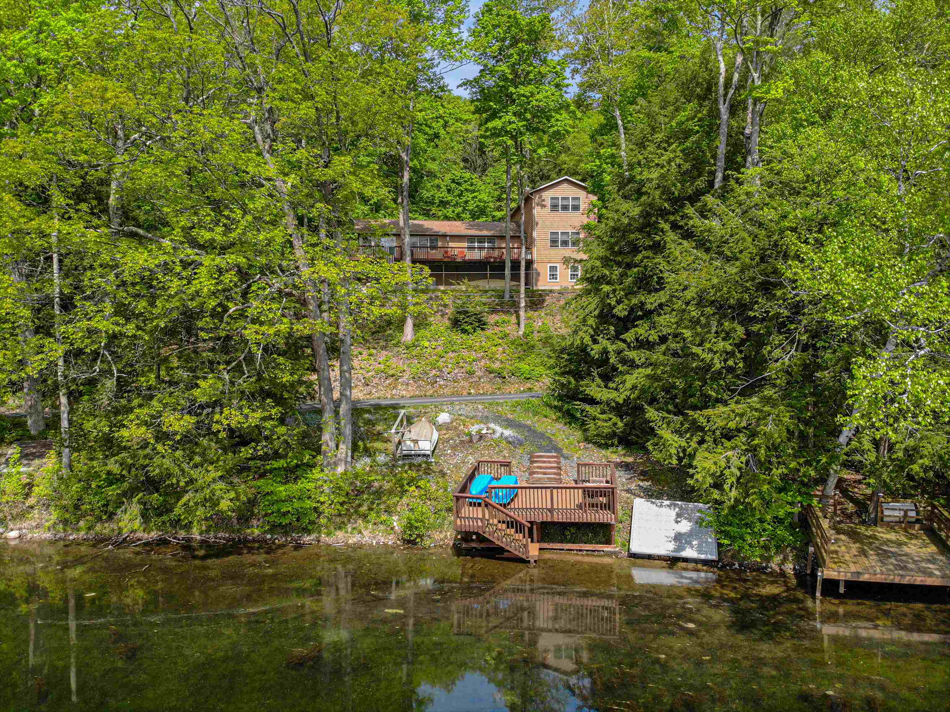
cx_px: 475
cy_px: 356
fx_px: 658
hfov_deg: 71.6
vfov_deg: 56.8
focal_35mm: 24
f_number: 2.8
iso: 100
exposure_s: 1/380
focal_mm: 4.5
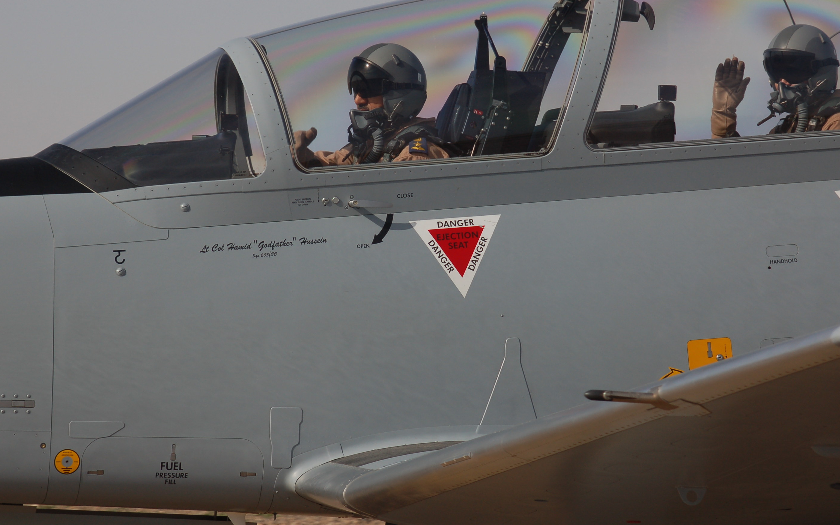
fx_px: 3686
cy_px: 229
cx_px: 421
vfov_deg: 8.1
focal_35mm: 161
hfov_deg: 13.0
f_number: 9
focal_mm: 98
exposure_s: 1/250
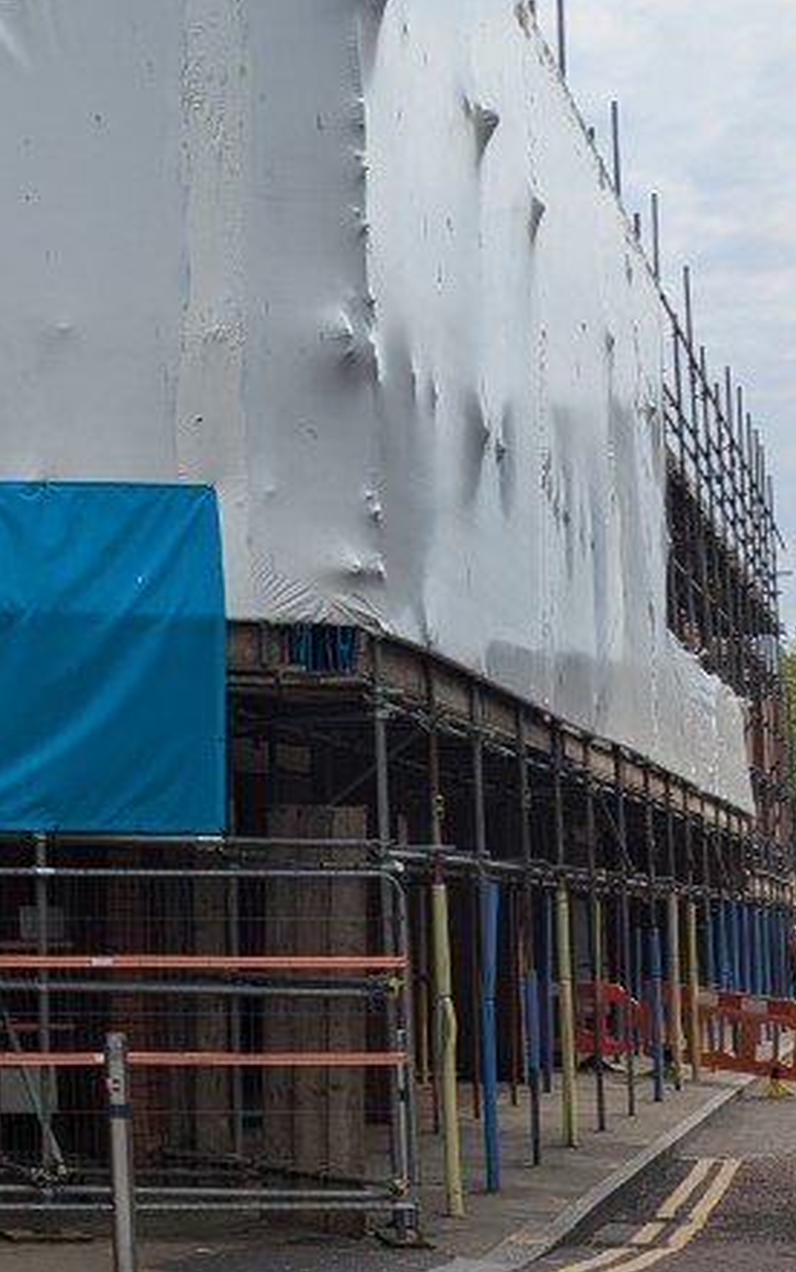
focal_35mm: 69
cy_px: 557
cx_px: -590
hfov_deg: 16.2
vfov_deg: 29.7
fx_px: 2393
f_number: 1.85
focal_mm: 6.81
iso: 48
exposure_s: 1/2899
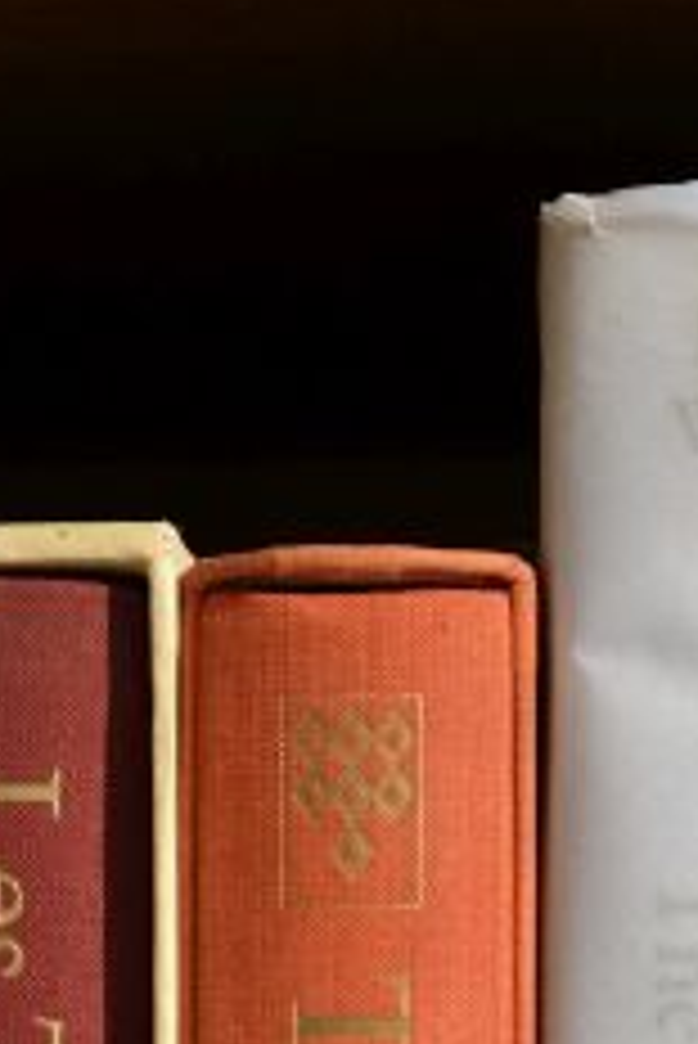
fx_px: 6998
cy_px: 2079
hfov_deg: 5.7
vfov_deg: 8.1
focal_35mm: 241
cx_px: 1006
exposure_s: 1/100
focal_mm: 37.6
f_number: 4
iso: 2000
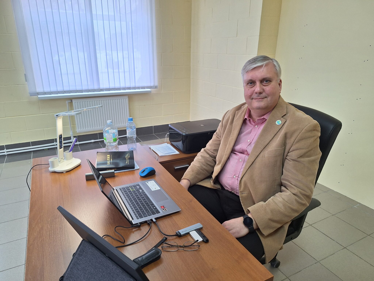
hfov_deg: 73.9
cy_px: 140
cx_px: 187
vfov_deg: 58.9
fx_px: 248
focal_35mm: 23
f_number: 1.8
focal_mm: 5.54
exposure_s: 1/100
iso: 64
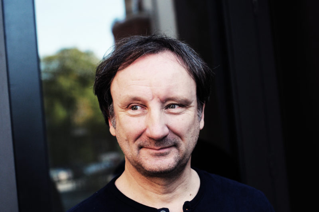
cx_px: 160
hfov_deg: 27.0
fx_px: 664
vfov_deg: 18.1
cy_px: 106
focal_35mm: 75
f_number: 3.2
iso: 500
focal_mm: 50
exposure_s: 1/800
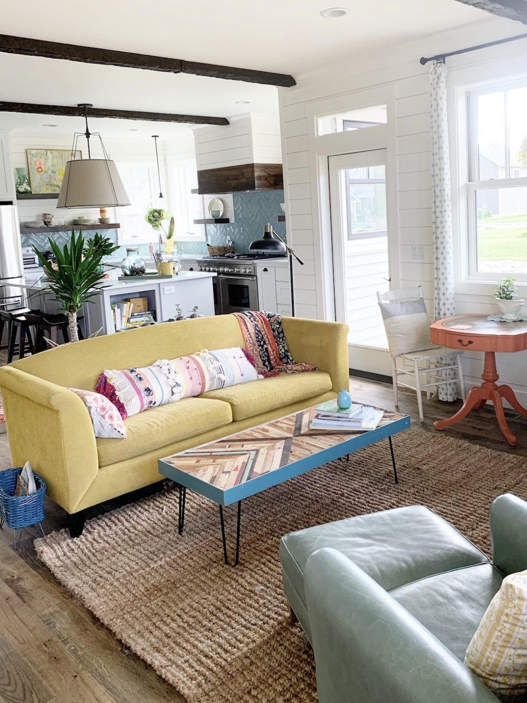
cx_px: 264
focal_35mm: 26
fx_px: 528
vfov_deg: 67.3
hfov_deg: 53.1
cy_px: 352
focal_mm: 4.25
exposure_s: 1/103
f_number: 1.8
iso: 100
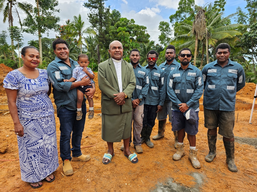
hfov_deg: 73.9
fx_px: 171
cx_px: 128
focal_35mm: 23
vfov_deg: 58.9
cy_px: 96
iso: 12
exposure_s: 1/180
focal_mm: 6.3
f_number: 1.7
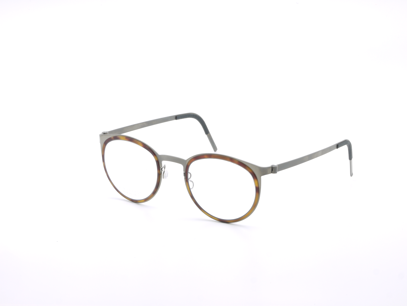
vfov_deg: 12.1
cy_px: 153
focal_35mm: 122
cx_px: 204
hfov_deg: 16.1
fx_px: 1434
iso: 100
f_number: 22
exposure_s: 1/5
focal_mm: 61
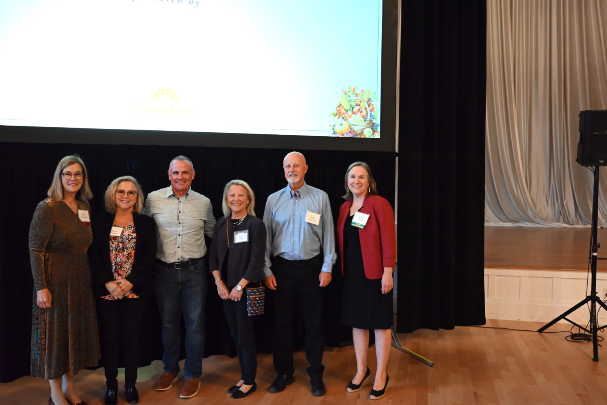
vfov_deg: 40.0
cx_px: 304
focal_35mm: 33
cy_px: 202
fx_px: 557
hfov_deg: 57.2
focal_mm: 33
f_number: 4
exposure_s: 1/60
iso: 7200
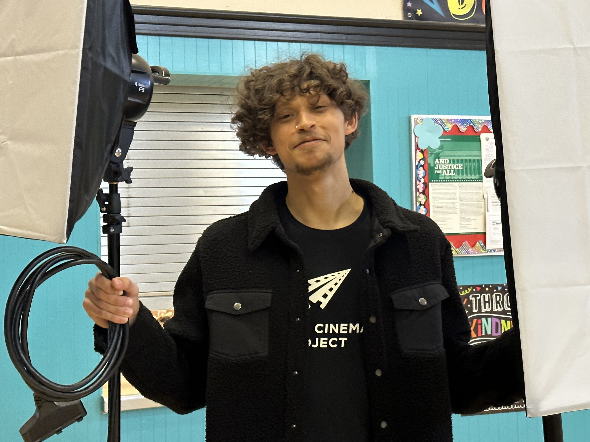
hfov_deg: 31.7
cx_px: 300
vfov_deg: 24.0
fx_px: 1040
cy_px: 197
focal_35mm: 61
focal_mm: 6.86
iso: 320
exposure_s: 1/40
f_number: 1.78
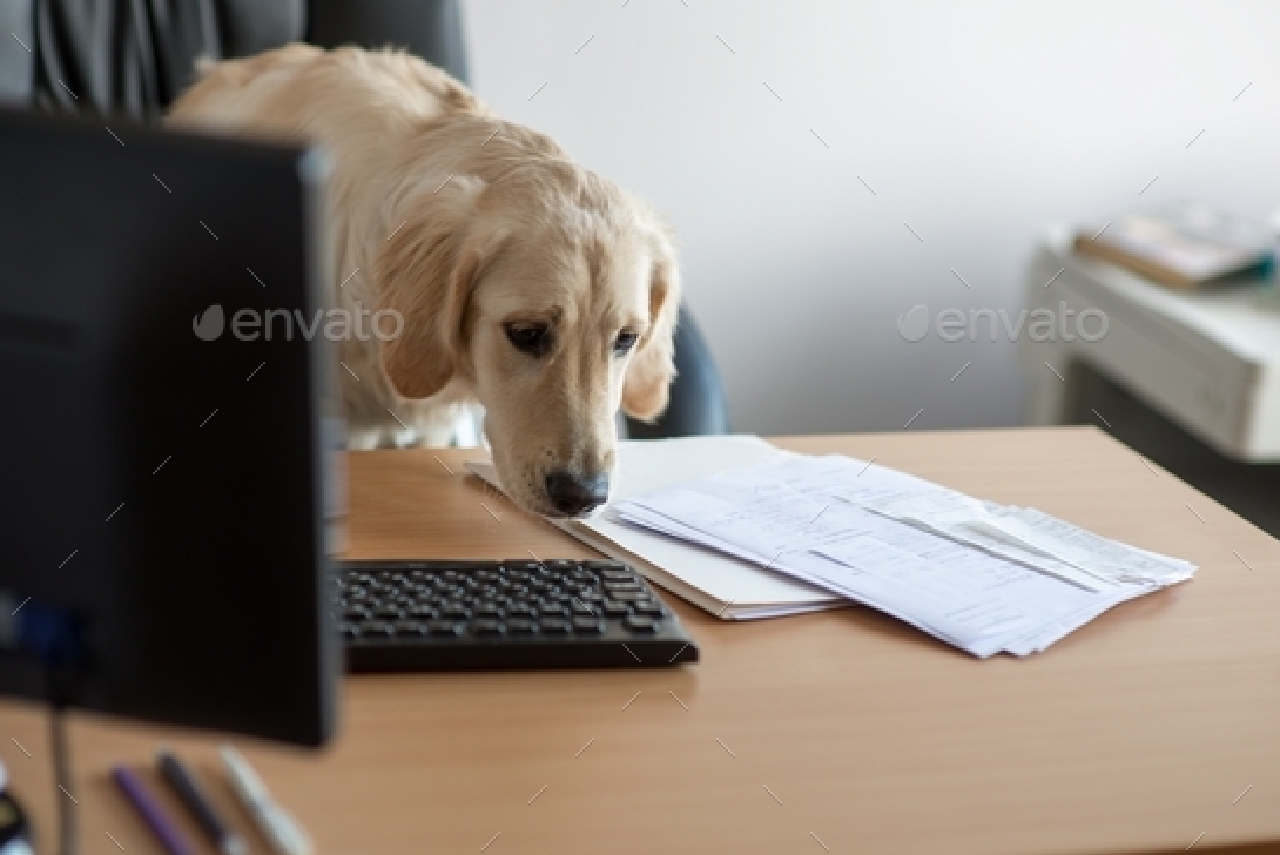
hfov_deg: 22.1
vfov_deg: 14.9
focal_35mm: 92
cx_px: 644
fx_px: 3273
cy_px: 435
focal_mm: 85
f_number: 2
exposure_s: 1/125
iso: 100
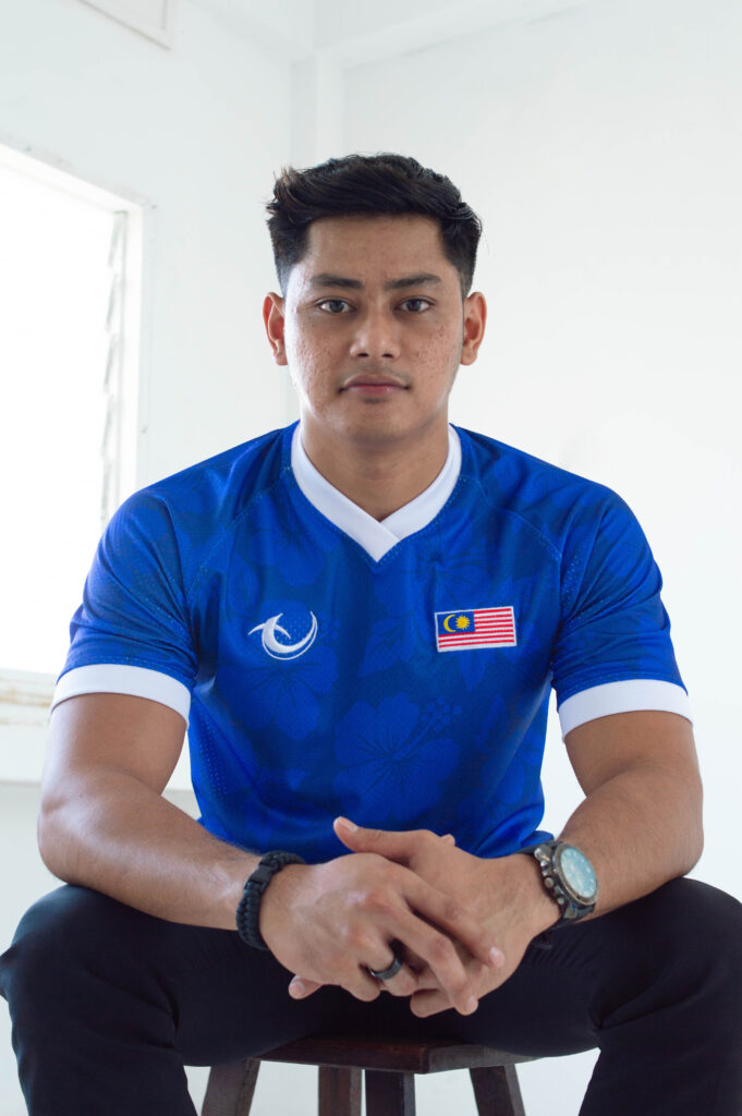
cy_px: 558
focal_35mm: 52
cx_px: 371
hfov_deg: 25.7
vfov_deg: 37.9
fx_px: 1626
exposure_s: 1/160
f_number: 3.5
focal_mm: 35
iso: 200
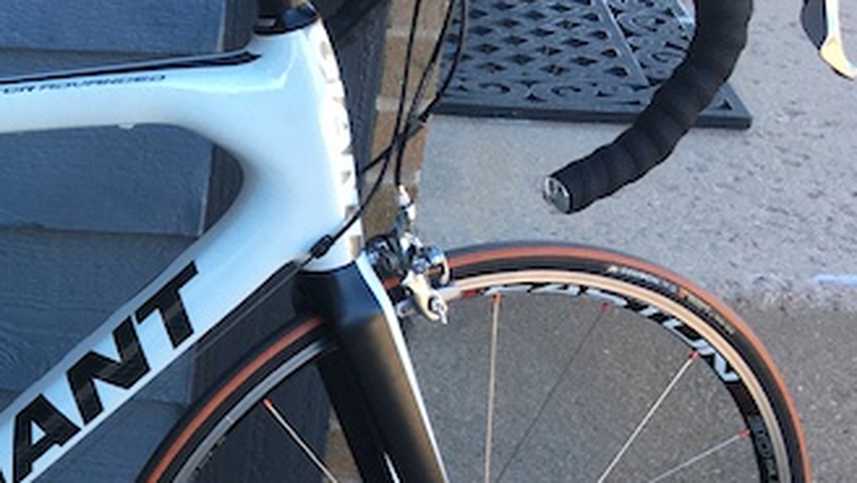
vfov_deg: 15.5
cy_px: 441
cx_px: -157
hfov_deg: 25.0
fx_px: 1751
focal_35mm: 77
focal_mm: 4.15
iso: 40
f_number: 2.2
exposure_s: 1/120
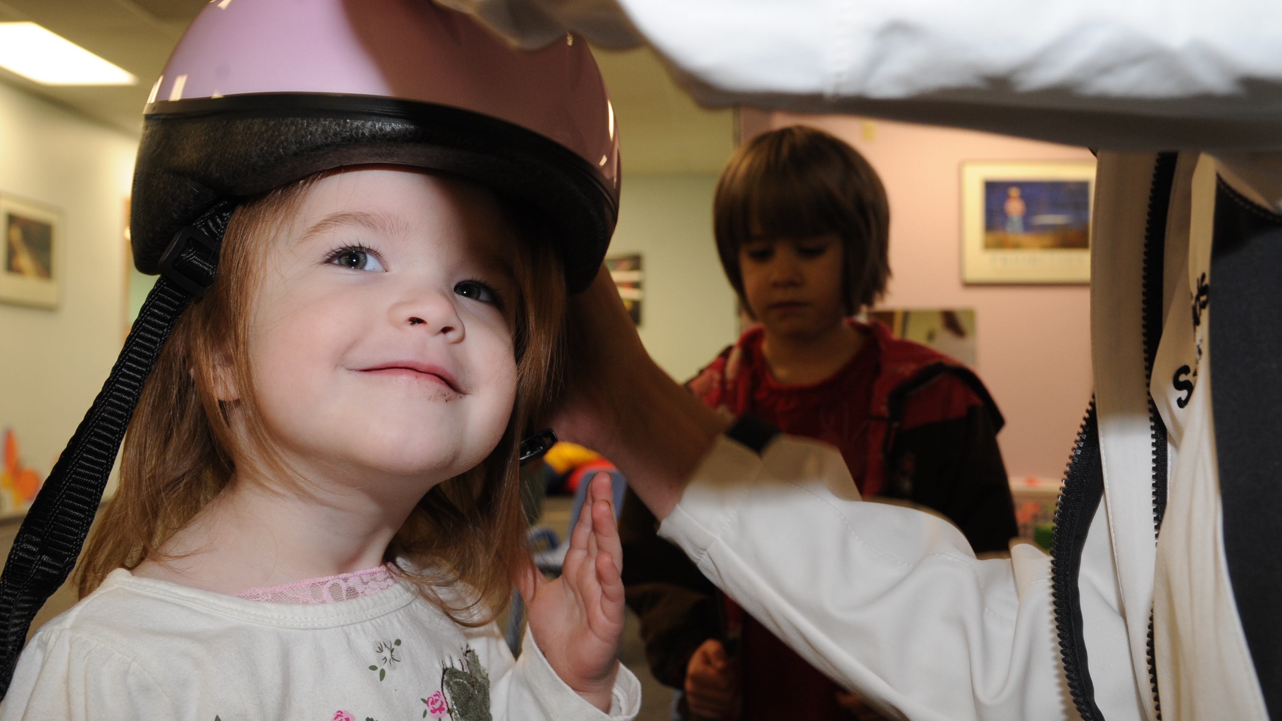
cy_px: 376
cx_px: 698
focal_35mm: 40
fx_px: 1360
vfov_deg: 29.7
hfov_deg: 50.4
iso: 800
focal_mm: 28
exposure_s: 1/60
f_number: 6.3
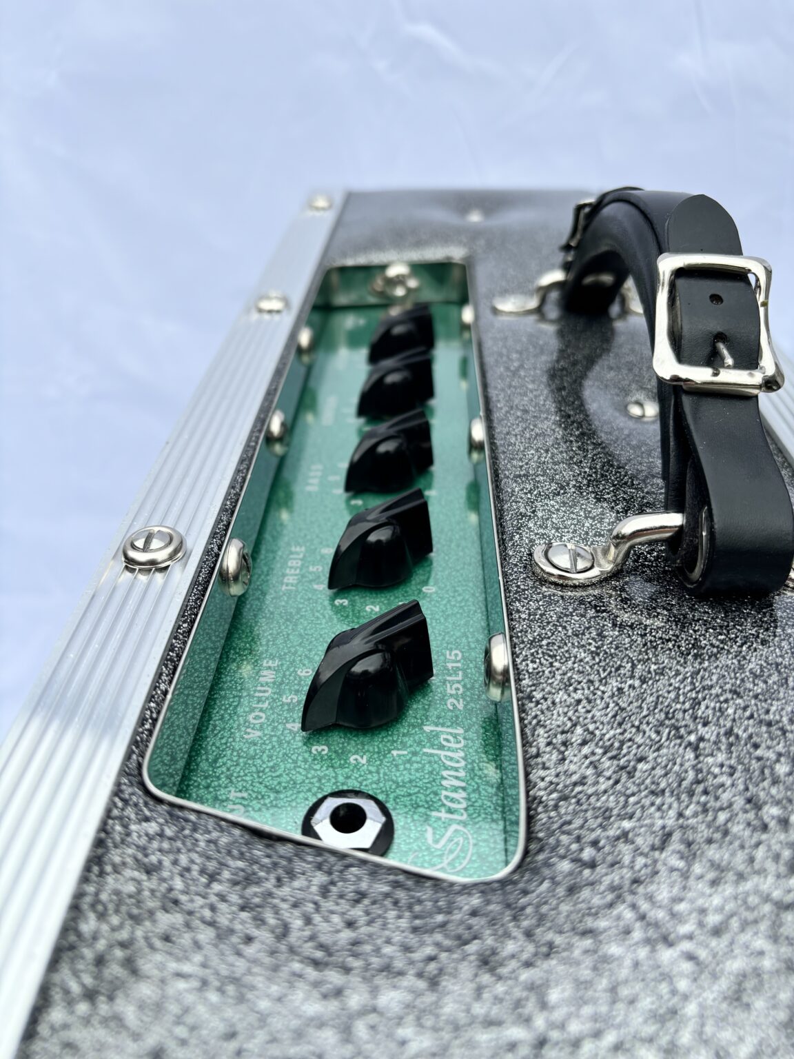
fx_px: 795
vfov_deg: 67.3
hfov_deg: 53.1
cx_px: 397
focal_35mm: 26
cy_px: 530
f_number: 1.6
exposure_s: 1/732
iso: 50
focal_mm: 5.96
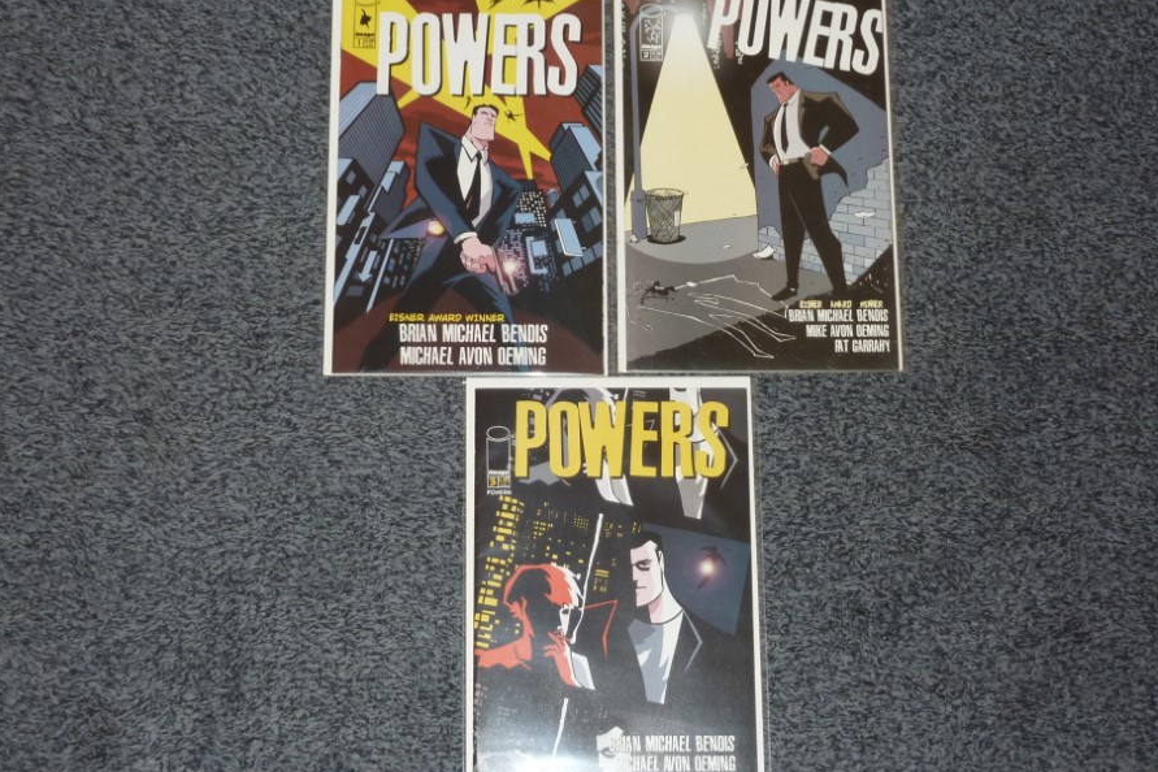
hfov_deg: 32.4
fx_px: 1994
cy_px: 394
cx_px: 581
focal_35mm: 62
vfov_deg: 21.9
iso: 160
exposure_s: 1/30
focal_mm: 9.7
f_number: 3.9
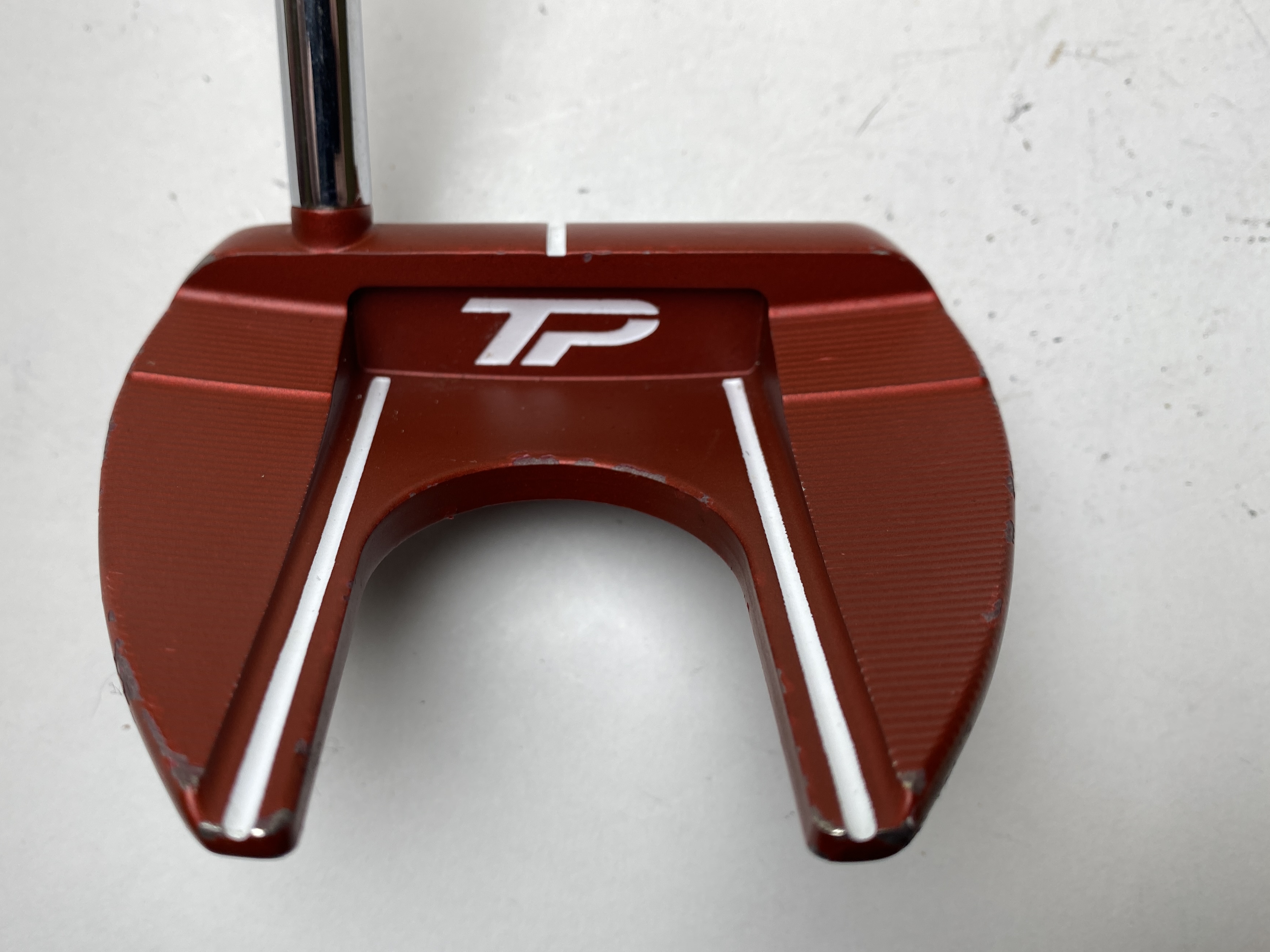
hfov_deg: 59.8
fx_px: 1101
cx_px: 566
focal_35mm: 30
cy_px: 477
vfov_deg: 46.8
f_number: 1.8
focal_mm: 4.25
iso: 32
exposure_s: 1/230
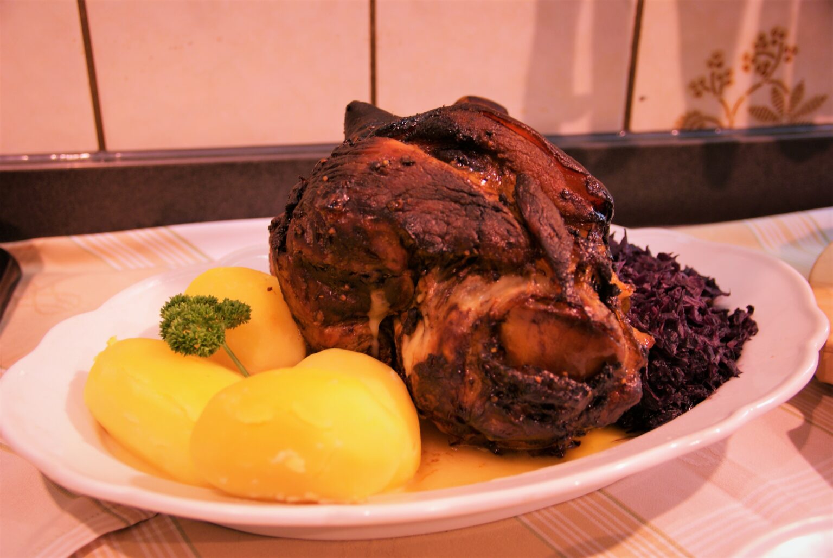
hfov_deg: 46.4
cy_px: 279
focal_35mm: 42
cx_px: 416
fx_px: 973
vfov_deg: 32.0
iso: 200
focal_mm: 28
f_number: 4.5
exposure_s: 1/50
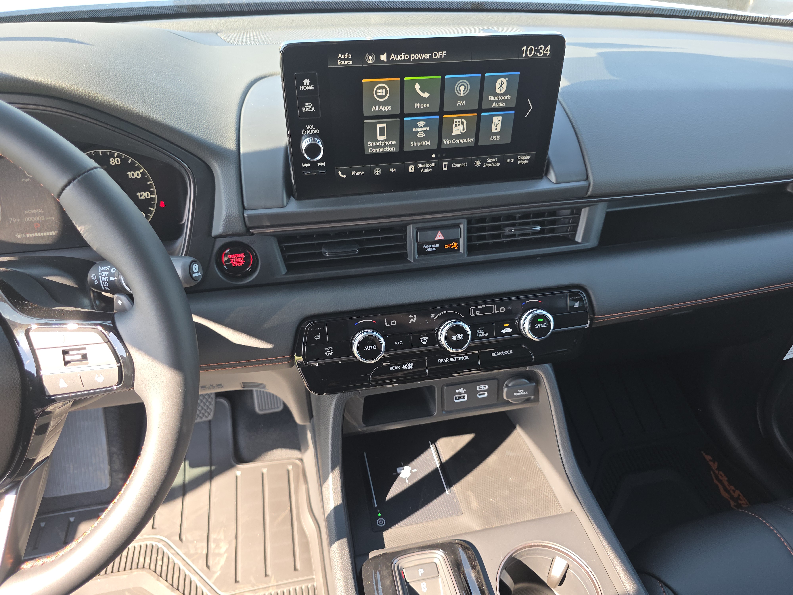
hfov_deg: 73.9
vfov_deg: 58.9
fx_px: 527
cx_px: 396
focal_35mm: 23
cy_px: 298
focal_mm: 6.3
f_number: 1.7
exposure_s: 1/180
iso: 64
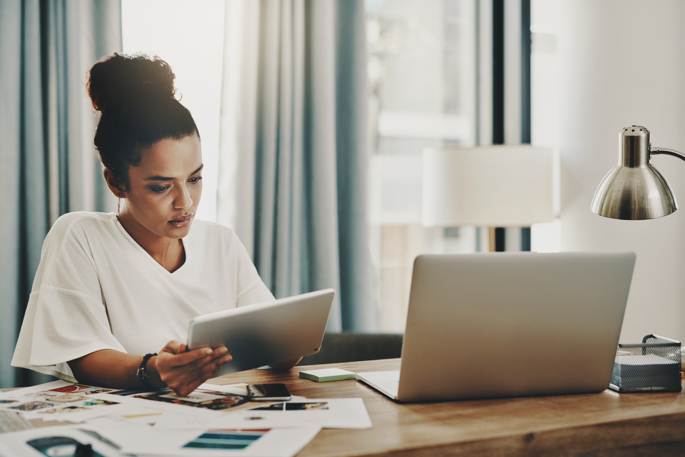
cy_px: 228
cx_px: 342
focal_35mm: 50
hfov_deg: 39.6
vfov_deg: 27.0
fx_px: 951
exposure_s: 1/125
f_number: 2.2
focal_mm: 50
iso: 500
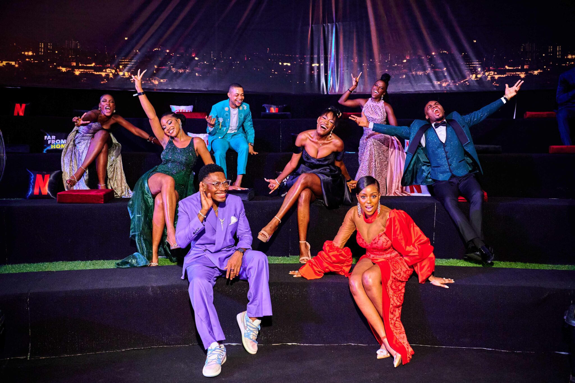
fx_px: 511
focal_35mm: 32
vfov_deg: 41.1
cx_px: 288
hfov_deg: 58.7
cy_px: 192
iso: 3200
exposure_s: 1/160
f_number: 2.8
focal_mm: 32
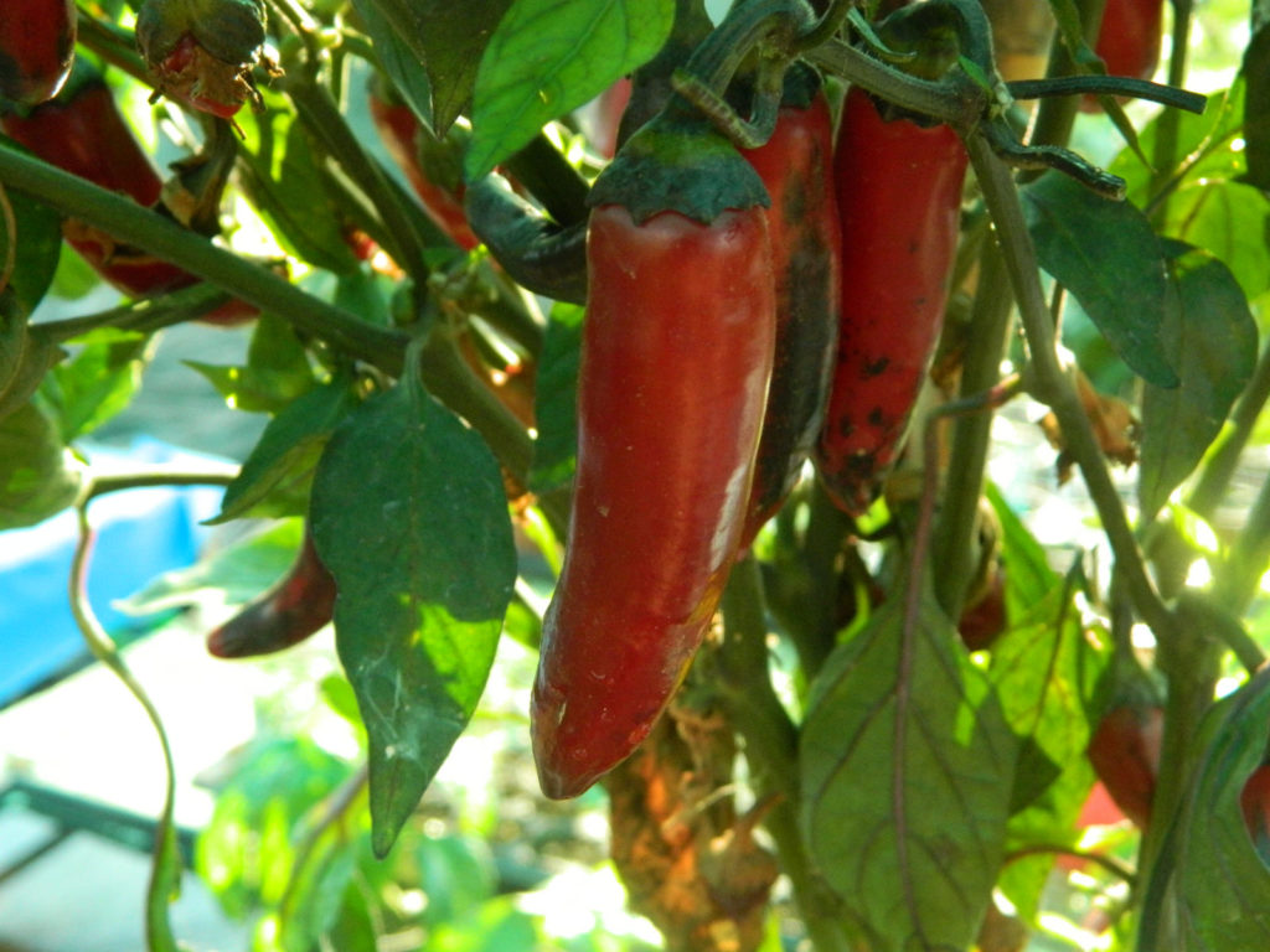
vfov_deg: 25.7
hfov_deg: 33.8
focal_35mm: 57
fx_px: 2091
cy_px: 476
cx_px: 635
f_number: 3.8
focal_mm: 10.2
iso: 400
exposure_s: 1/50
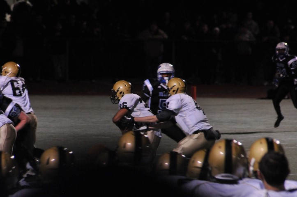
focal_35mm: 450
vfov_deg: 3.0
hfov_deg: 4.6
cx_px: 148
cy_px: 98
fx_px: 3707
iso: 2000
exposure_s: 1/180
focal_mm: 300
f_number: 6.7
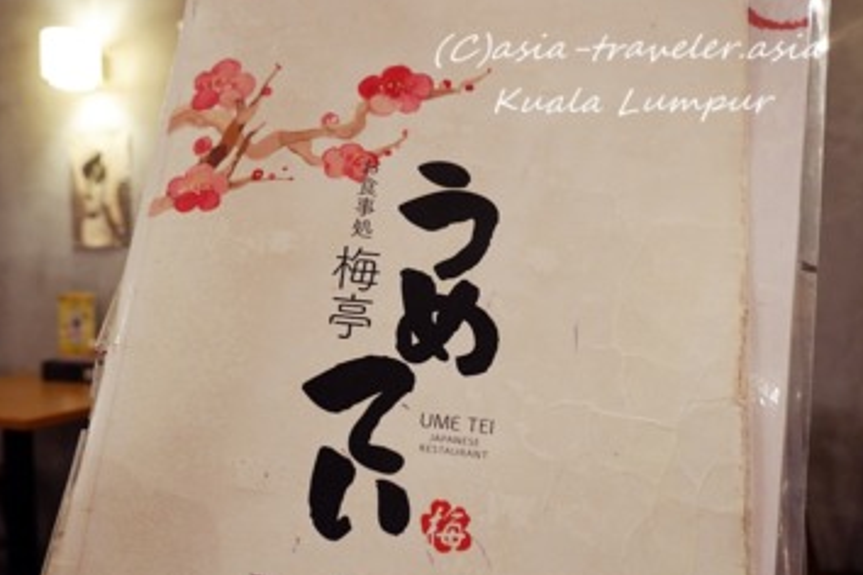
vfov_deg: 49.5
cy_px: 313
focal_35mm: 26
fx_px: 623
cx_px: 388
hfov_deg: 69.2
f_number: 5.6
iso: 2500
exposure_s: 1/25
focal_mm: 15.2
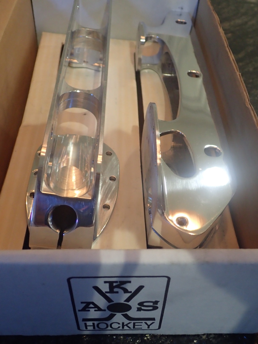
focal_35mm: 38
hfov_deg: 37.7
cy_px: 172
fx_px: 378
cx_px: 129
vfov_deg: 49.0
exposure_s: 1/40
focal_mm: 6.86
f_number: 2.7
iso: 400
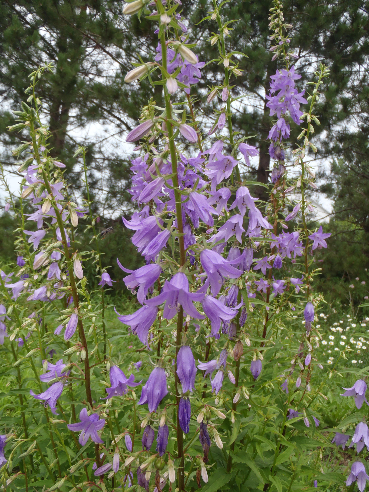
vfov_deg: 63.4
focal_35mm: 28
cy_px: 246
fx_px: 398
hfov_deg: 49.7
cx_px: 184
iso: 80
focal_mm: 5
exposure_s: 1/80
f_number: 3.9
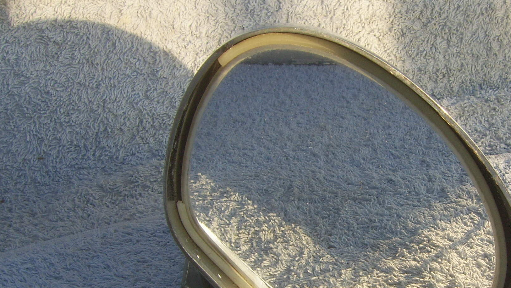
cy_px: 220
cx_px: 369
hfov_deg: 31.4
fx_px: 894
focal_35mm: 66
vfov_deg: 18.1
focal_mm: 7.8
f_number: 6.4
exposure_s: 1/80
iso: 50
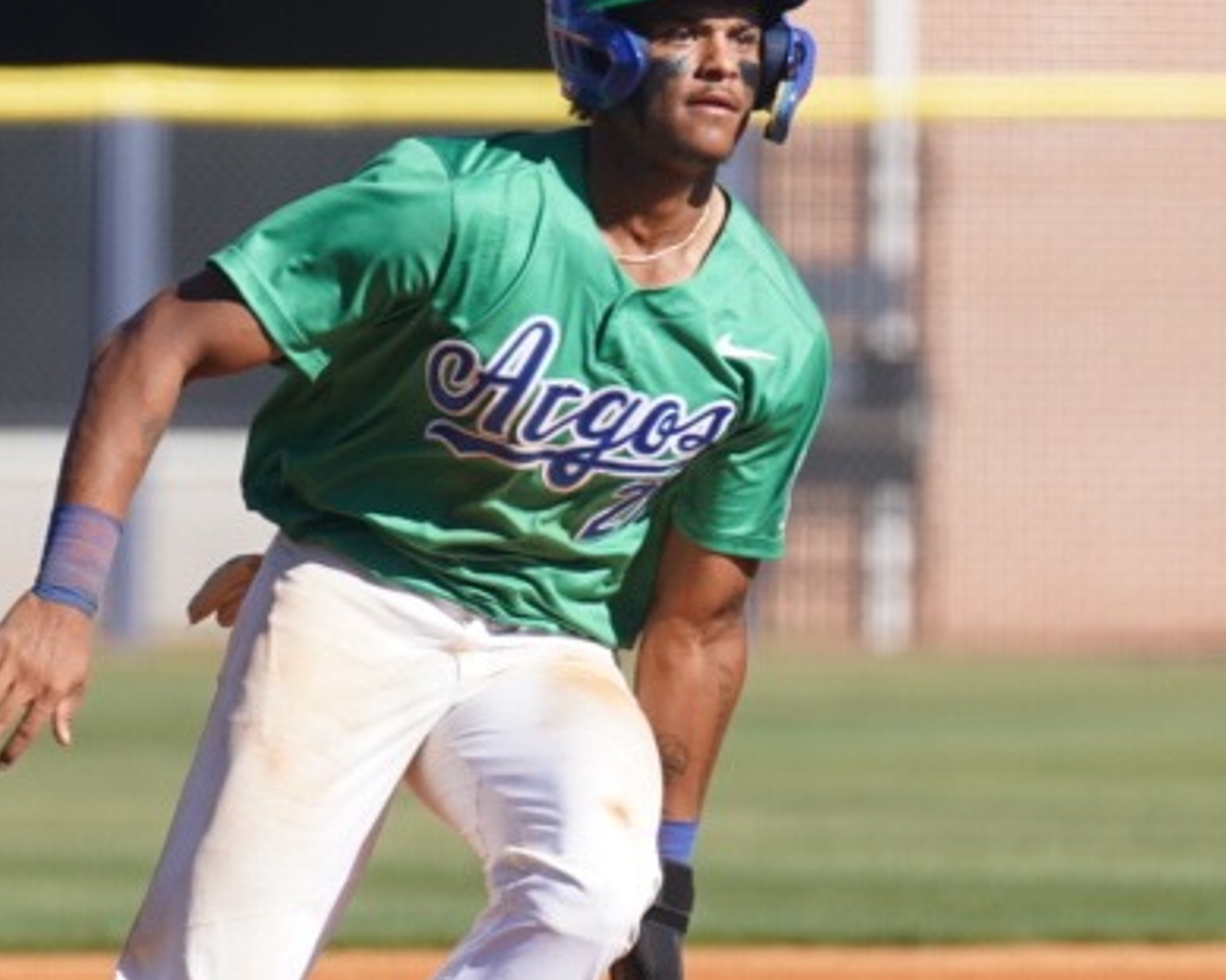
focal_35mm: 781
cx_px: 410
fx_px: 28331
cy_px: 239
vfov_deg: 2.0
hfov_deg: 2.5
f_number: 2.8
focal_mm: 200
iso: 100
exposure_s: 1/1250
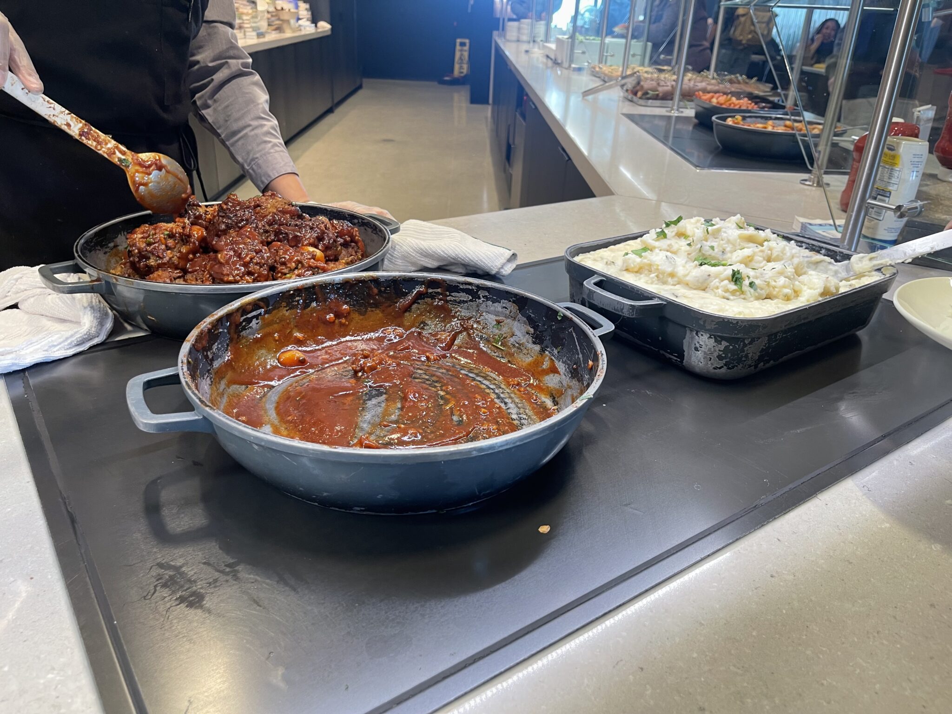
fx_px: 688
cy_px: 357
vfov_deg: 54.9
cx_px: 476
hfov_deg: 69.4
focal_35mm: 25
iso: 80
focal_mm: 5.1
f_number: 1.6
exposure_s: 1/60
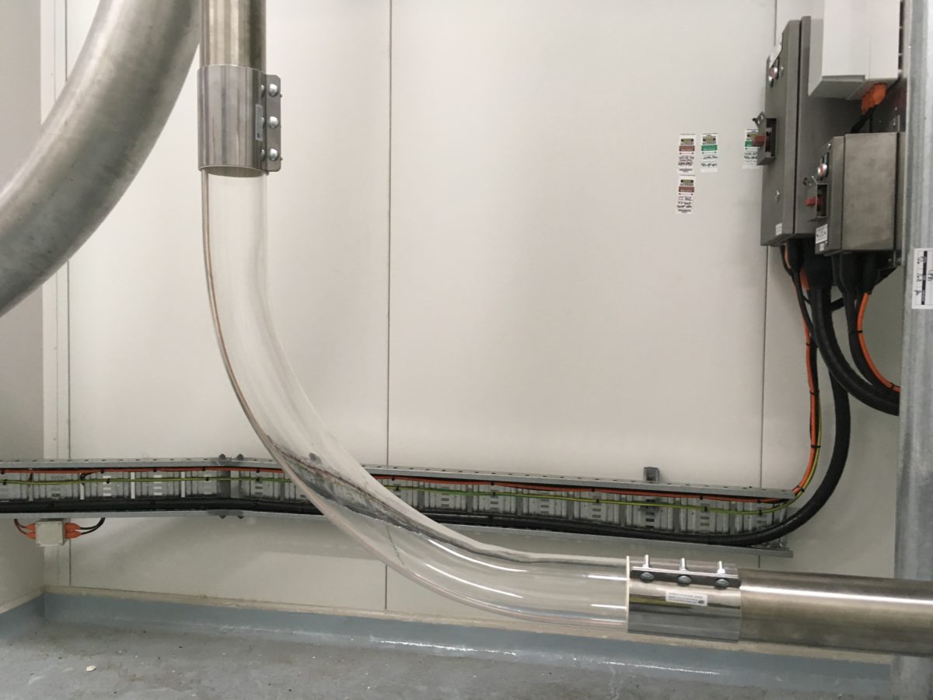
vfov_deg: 48.2
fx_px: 782
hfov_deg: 61.7
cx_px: 466
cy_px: 350
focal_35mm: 29
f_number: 2.2
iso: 125
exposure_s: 1/33
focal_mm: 4.15
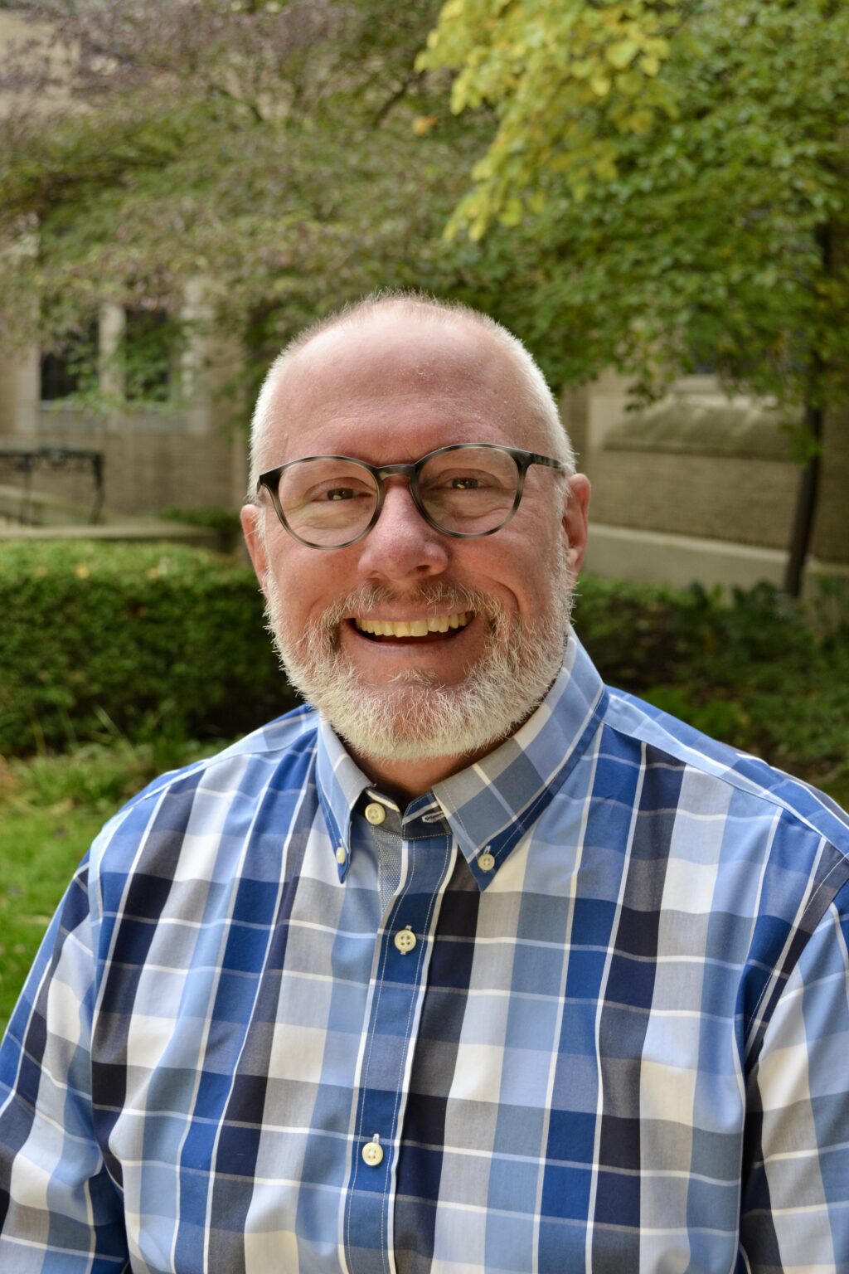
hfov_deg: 28.1
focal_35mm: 48
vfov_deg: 41.1
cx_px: 424
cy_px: 637
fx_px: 1698
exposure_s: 1/200
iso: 450
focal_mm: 32
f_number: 5.6
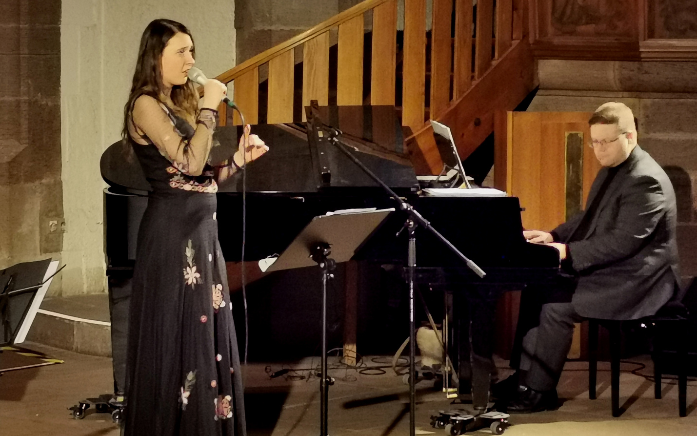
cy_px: 225
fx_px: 2393
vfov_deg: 10.4
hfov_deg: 16.6
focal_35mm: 126
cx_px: 350
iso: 200
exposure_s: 1/160
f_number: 1.6
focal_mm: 5.56
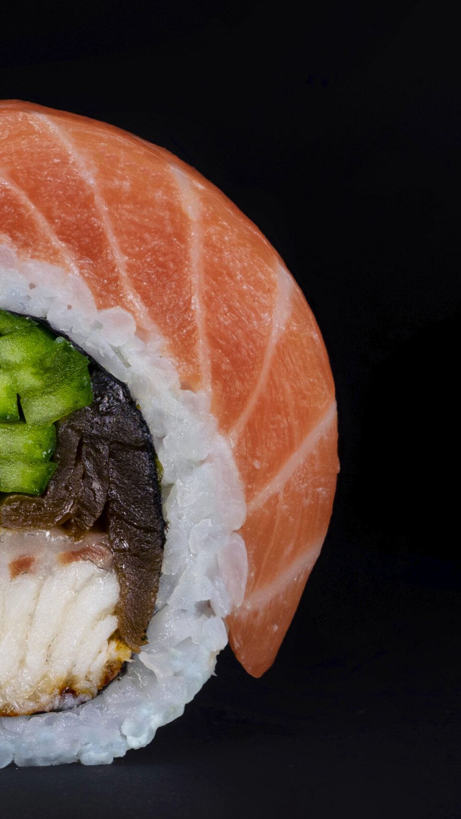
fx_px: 2413
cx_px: -44
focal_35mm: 111
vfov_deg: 19.3
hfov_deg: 10.8
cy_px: 410
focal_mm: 70
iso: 400
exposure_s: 1/320
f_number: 8
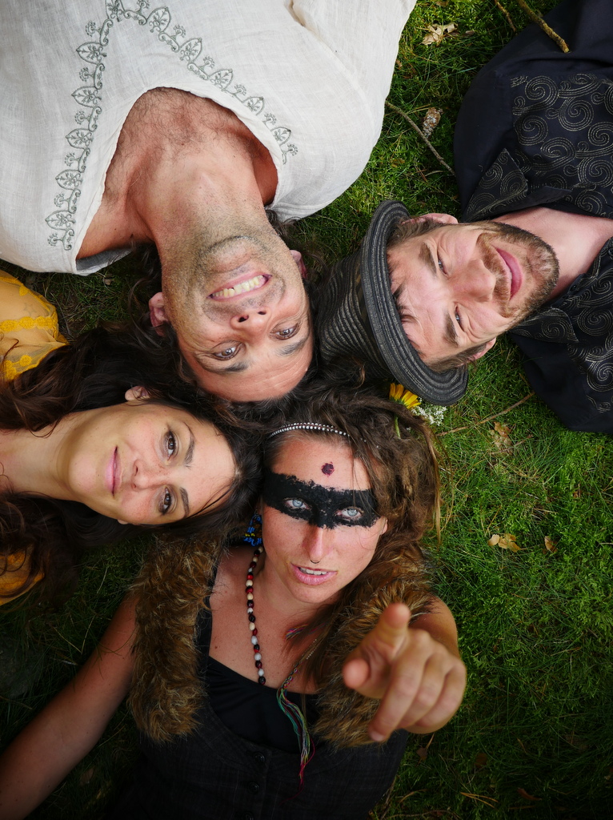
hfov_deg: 40.6
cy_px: 410
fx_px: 828
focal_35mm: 35
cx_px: 306
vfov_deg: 52.7
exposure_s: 1/125
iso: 200
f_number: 3.2
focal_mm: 17
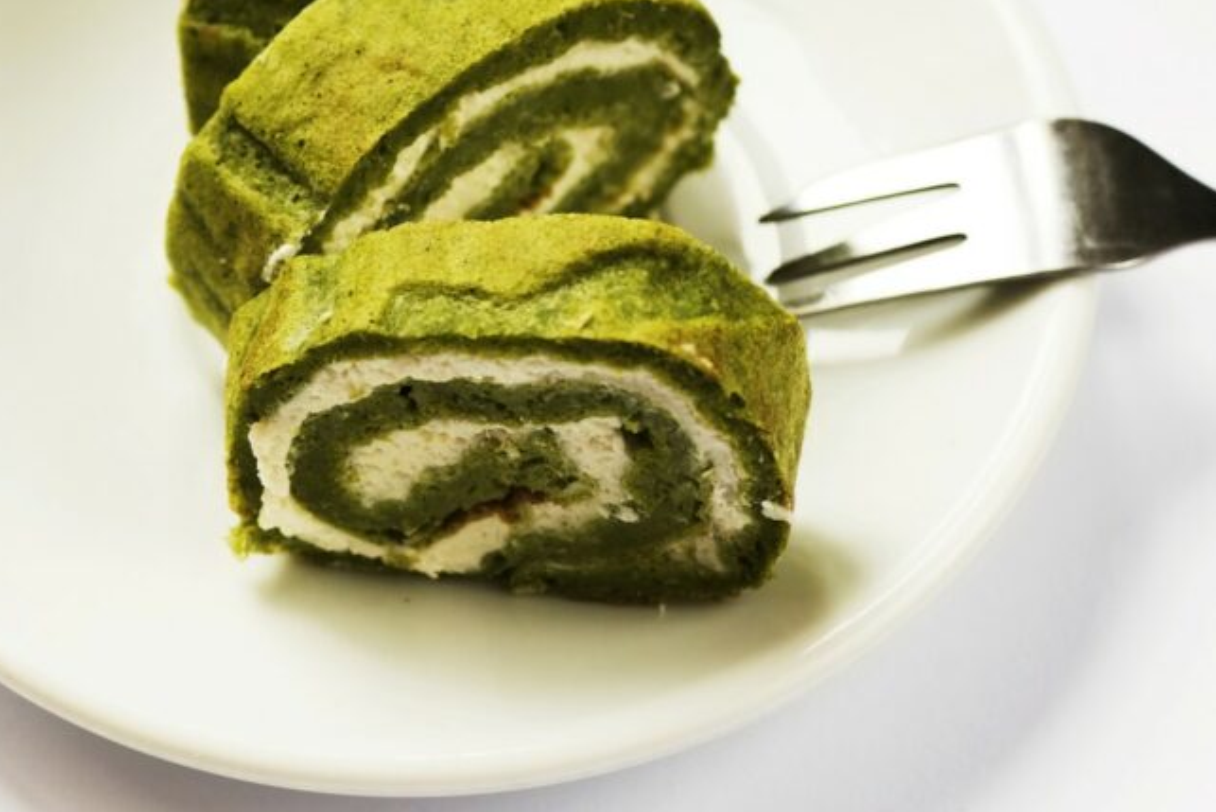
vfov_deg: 8.2
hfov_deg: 12.2
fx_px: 5676
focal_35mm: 168
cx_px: 486
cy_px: 329
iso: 640
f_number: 7.1
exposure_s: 1/100
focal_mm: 90
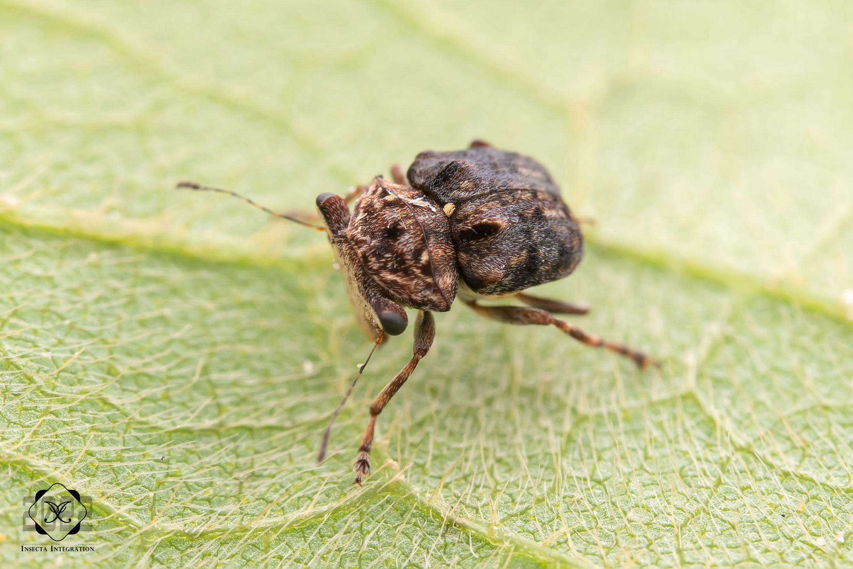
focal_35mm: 100
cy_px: 284
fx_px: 2369
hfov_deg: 20.4
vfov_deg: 13.7
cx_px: 426
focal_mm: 100
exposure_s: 1/200
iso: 200
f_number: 11
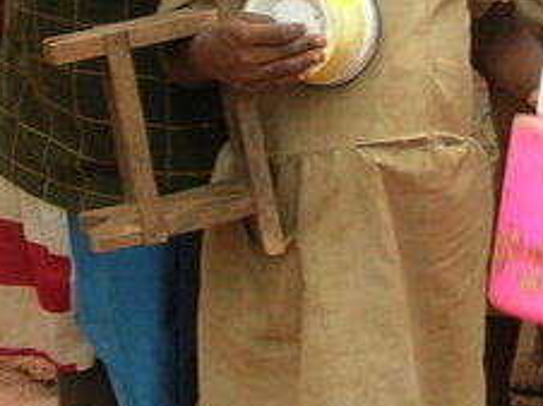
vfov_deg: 7.9
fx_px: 2915
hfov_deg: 10.4
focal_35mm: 186
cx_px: 673
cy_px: -77
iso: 64
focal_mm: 8.5
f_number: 4.9
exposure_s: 1/148
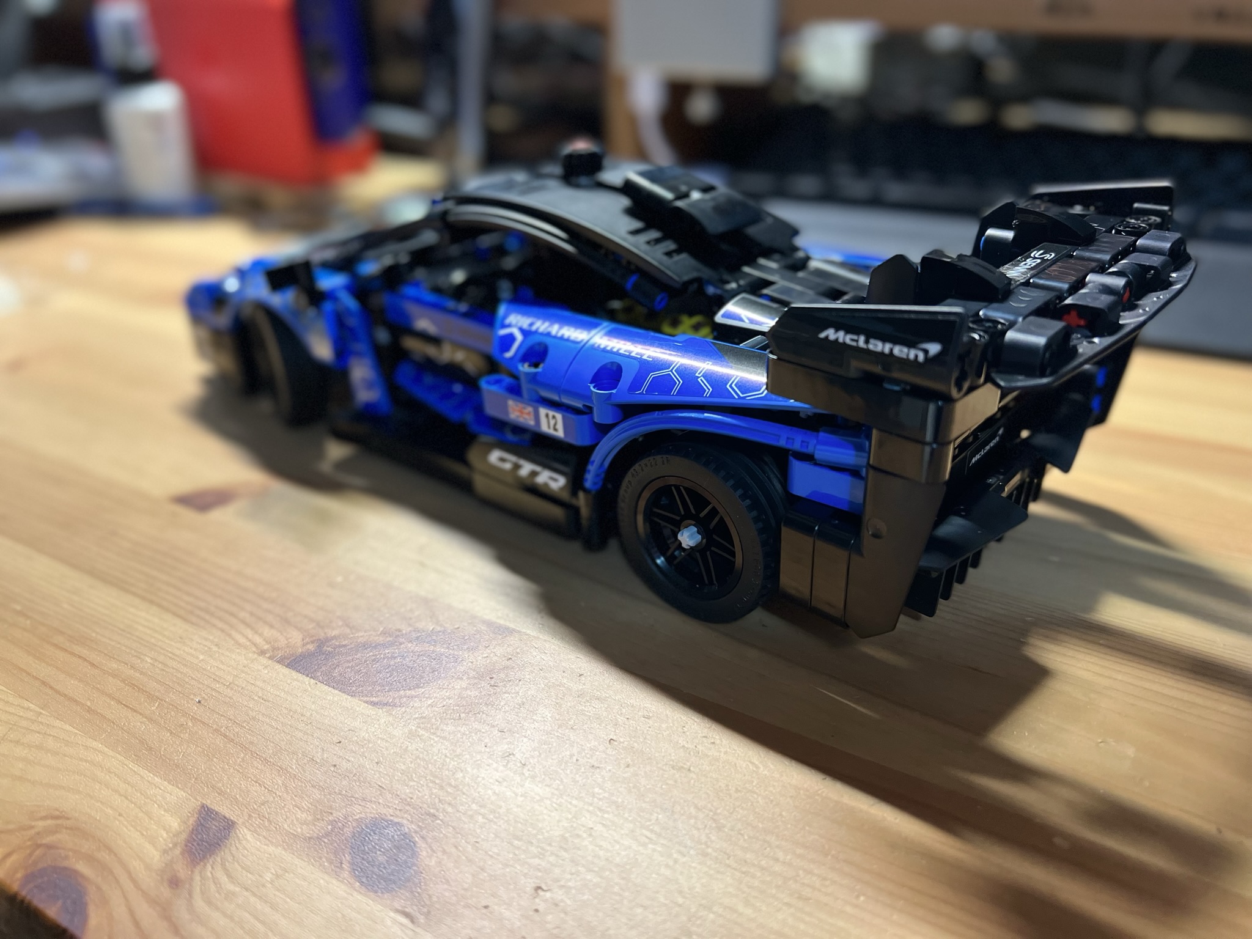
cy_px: 470
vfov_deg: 53.1
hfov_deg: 67.3
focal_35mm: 26
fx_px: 940
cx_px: 626
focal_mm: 5.7
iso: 250
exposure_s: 1/60
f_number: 1.5
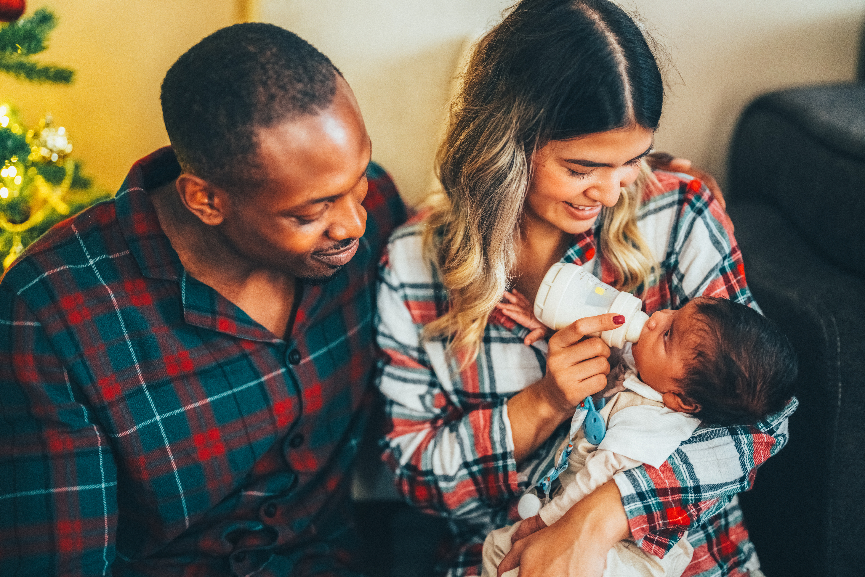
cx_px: 432
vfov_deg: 27.0
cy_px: 288
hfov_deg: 39.6
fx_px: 1201
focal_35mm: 50
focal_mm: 50
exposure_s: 1/200
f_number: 1.2
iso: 1000
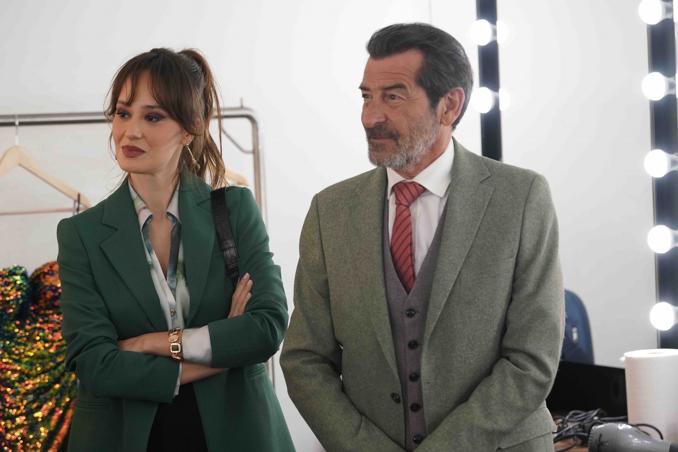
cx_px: 339
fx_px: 2317
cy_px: 226
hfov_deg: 16.6
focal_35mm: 123
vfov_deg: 11.2
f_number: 5
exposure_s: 1/400
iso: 3200
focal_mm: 123
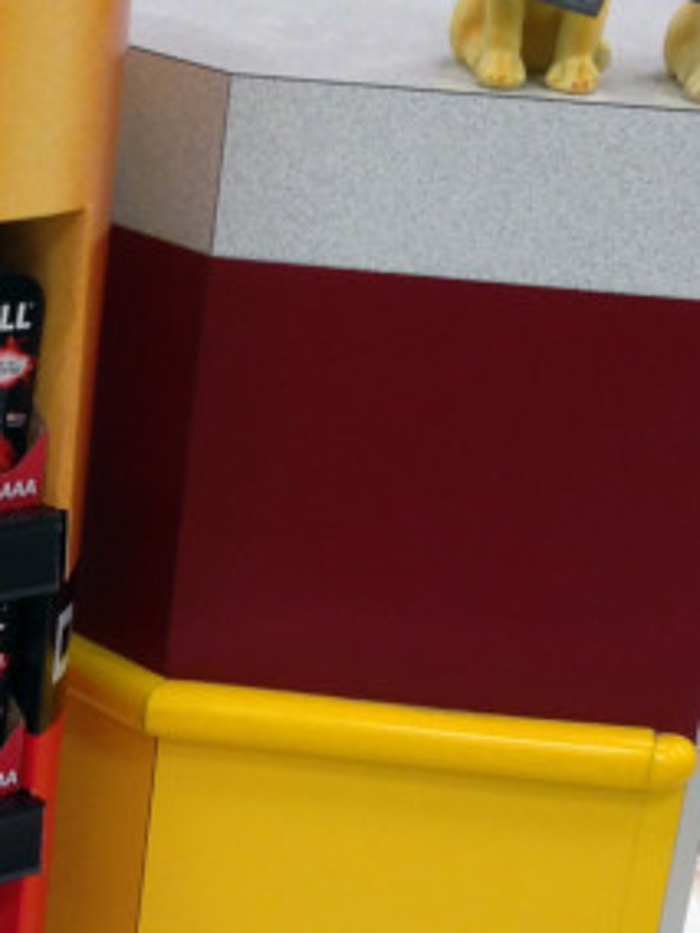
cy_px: 913
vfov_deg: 16.2
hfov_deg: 12.1
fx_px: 3209
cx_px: -164
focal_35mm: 119
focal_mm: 4.13
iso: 50
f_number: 2.4
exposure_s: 1/20
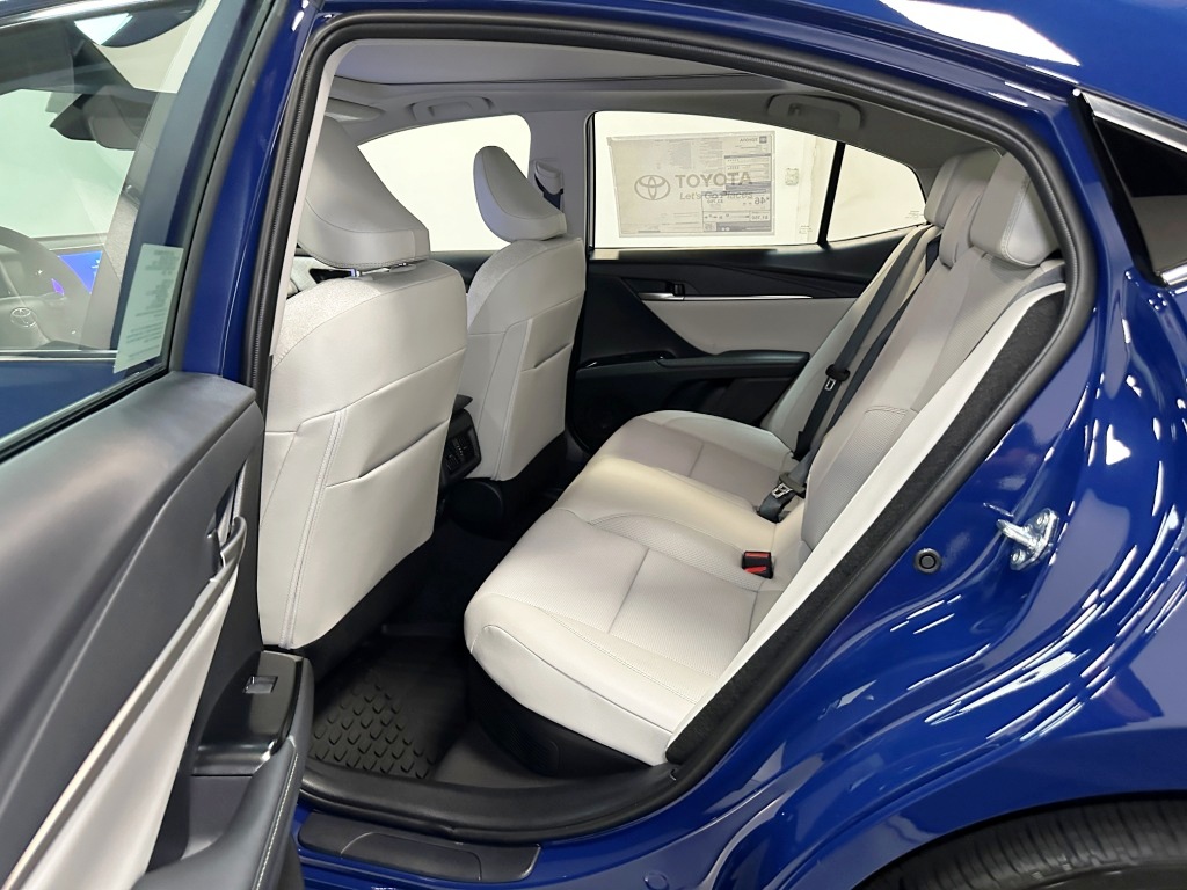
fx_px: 823
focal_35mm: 24
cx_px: 594
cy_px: 445
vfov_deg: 56.8
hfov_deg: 71.6
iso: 800
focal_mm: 6.86
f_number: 1.78
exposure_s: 1/60
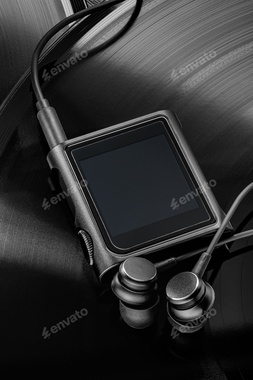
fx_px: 895
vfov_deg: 23.9
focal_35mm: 85
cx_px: 126
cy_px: 190
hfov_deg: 16.1
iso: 100
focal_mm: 85
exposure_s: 1/160
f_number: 15
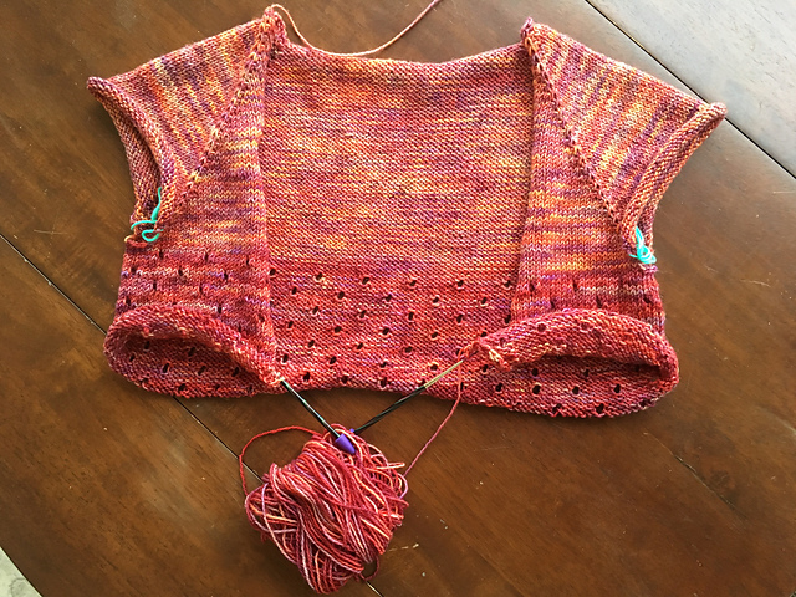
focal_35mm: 29
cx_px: 398
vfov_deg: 48.2
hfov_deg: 61.7
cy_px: 298
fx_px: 667
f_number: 2.2
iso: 160
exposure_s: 1/30
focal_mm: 4.15
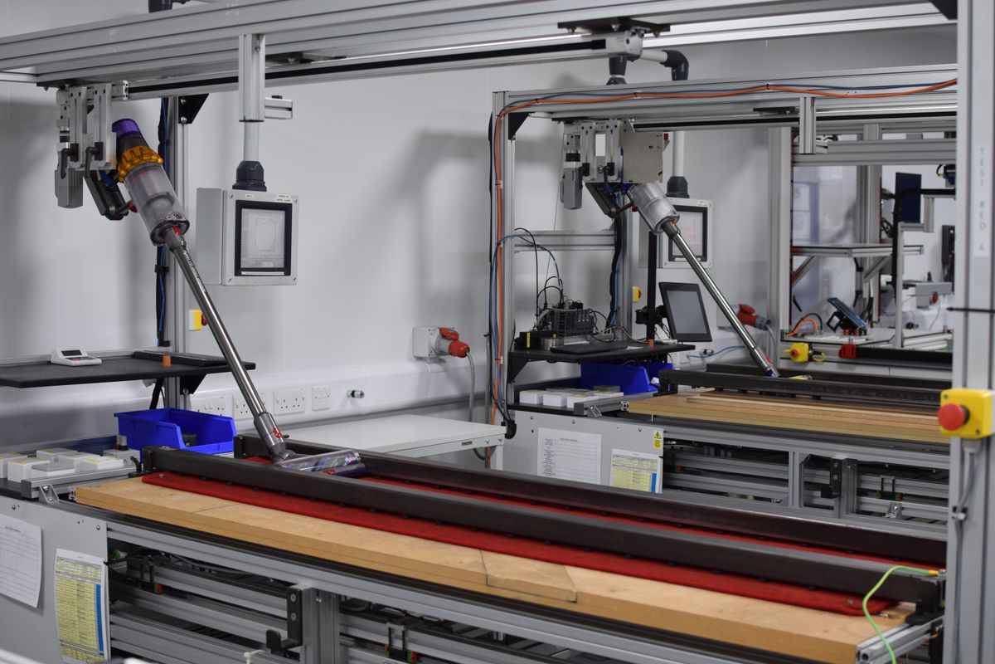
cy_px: 332
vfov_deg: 25.8
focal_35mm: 52
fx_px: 1451
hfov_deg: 37.9
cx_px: 498
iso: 400
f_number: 3.2
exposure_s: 1/60
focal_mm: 35
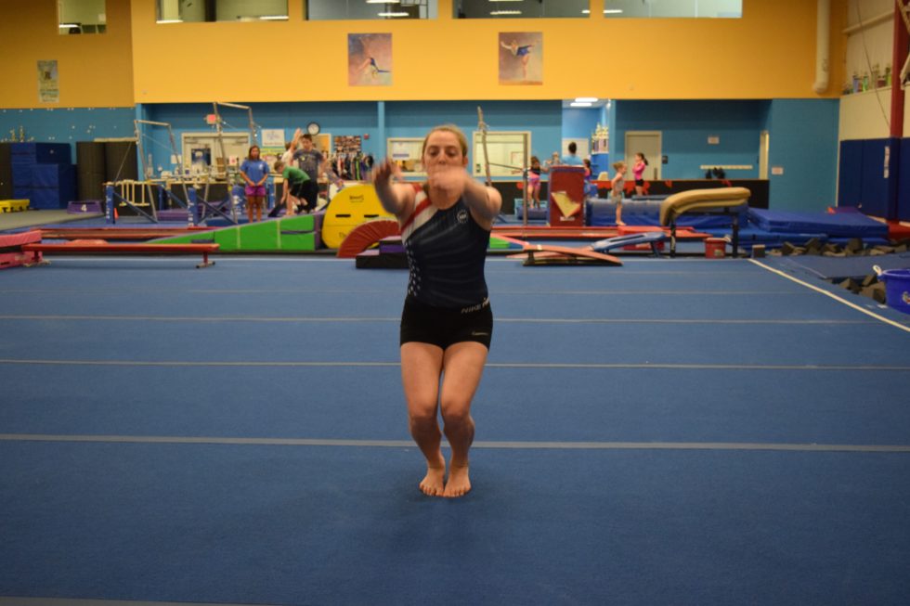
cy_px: 303
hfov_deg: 46.4
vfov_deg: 31.9
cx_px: 455
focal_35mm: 42
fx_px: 1061
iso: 3200
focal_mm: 28
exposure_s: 1/160
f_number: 4.2
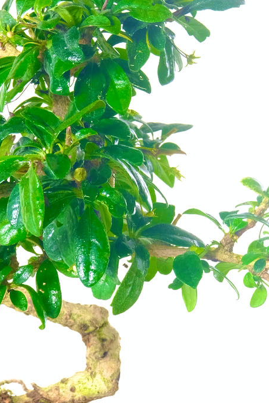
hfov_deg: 4.9
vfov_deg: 7.3
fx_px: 3146
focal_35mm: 281
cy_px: 271
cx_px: 41
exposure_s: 1/13
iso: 1600
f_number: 13
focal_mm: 99.8
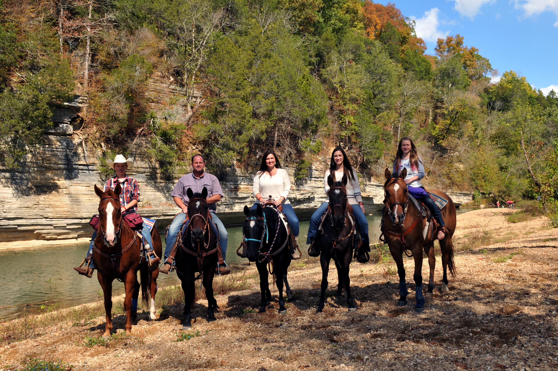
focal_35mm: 34
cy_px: 186
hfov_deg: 55.2
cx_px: 279
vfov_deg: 38.3
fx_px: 534
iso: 400
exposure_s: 1/250
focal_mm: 23
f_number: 13
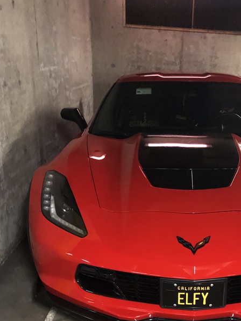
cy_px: 262
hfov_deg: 29.6
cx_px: 189
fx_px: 445
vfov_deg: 38.0
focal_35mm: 48
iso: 100
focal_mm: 4
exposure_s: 1/5
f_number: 1.8
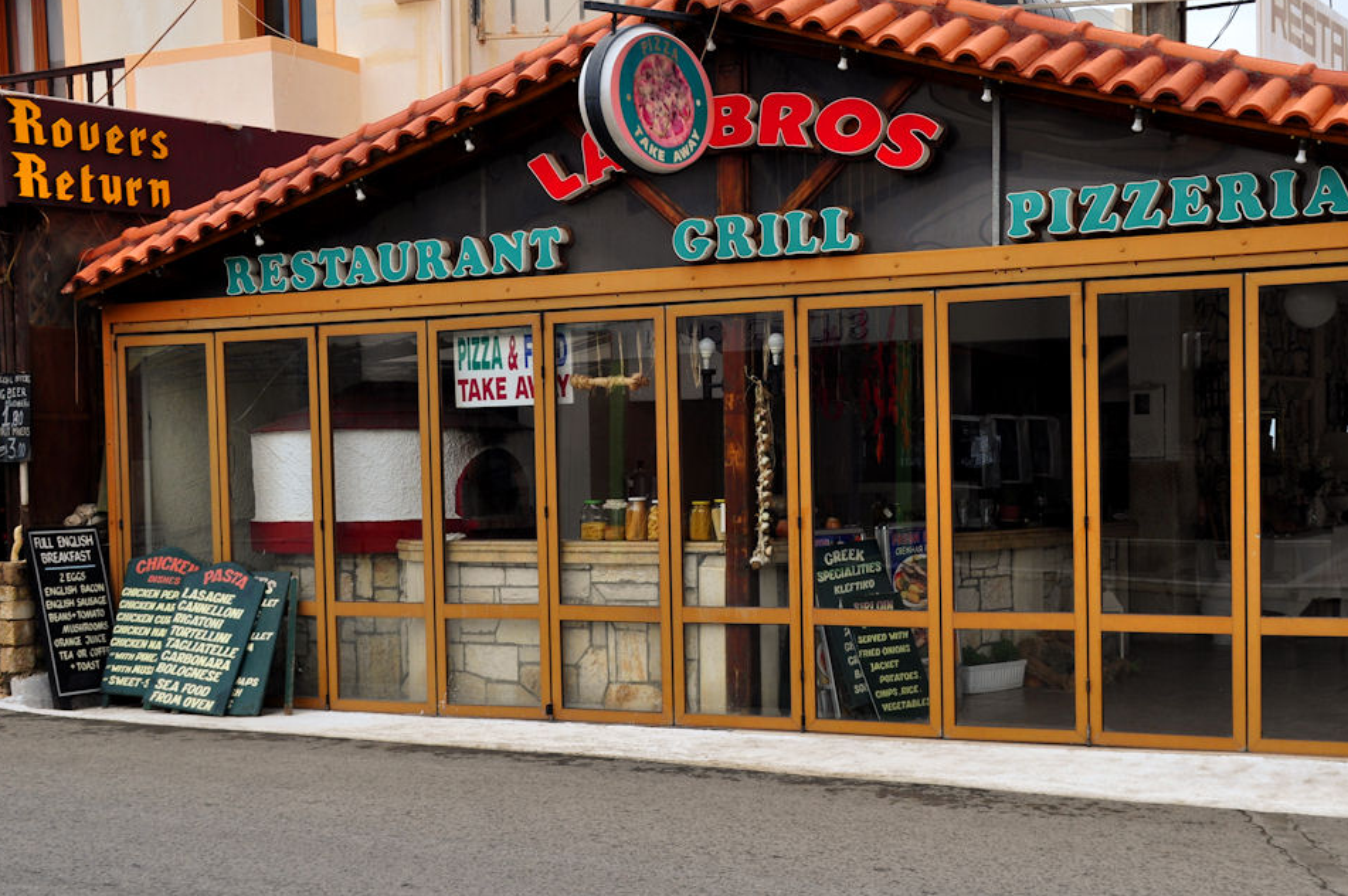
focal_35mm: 53
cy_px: 511
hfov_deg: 37.4
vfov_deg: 25.4
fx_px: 1982
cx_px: 809
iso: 200
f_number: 10
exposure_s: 1/125
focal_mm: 28
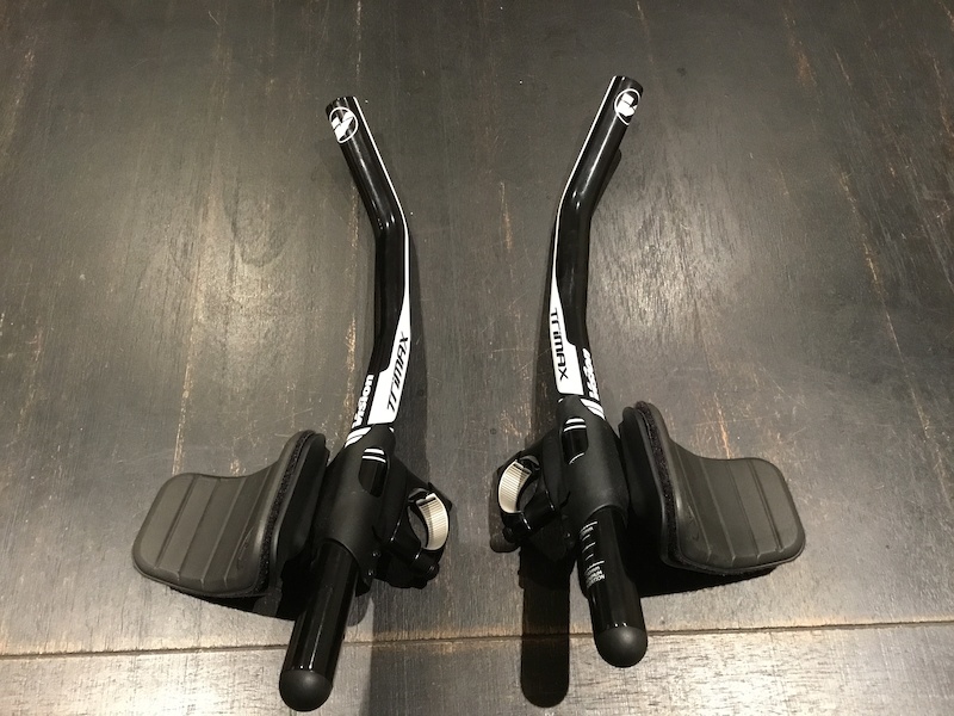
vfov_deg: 45.4
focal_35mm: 31
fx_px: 854
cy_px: 358
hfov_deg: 58.4
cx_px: 477
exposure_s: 1/17
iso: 200
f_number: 2.4
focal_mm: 3.3
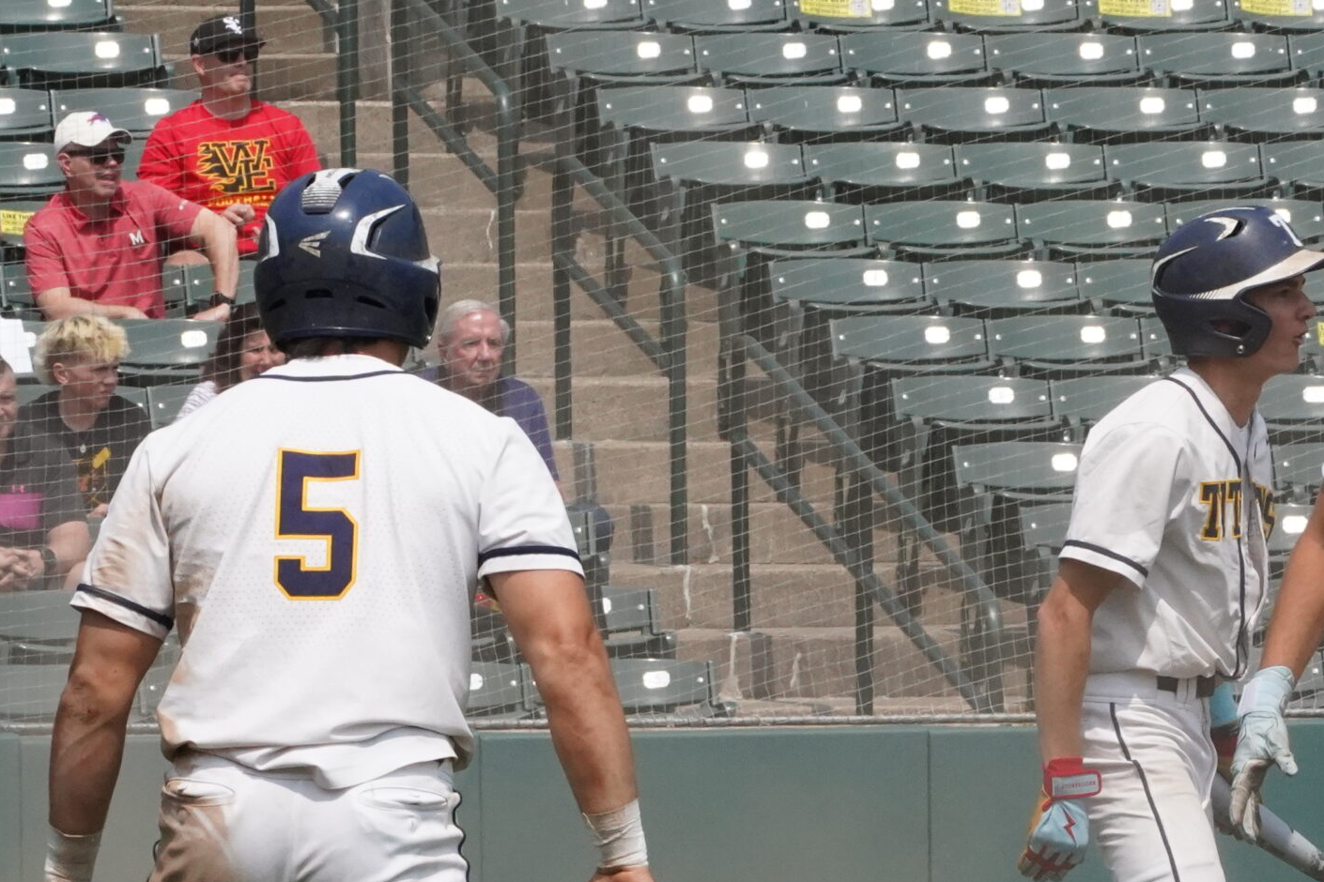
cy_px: 623
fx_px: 18093
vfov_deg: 2.8
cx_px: 989
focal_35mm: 492
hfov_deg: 4.2
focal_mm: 181
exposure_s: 1/1600
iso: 4000
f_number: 22
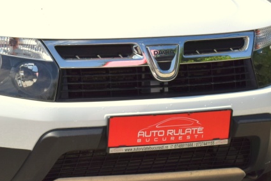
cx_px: 4
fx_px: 1310
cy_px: 60
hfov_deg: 11.7
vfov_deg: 7.9
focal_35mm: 174
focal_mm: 48
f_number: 11
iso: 200
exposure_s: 1/500
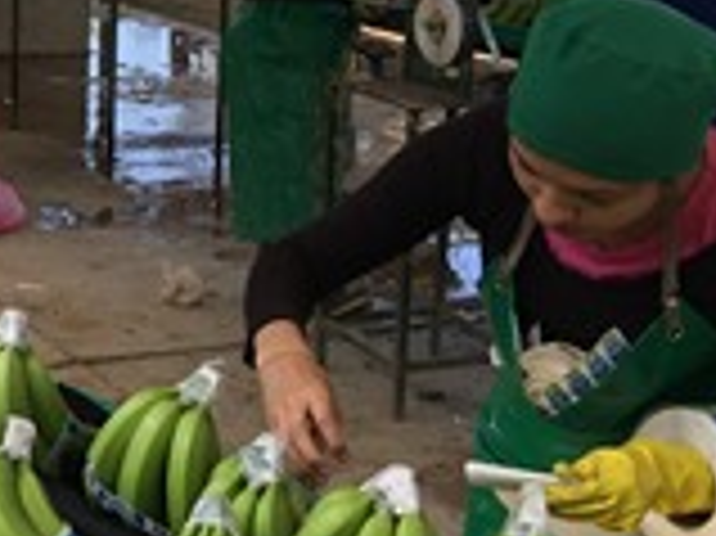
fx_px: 1736
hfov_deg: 22.0
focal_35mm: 84
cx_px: -77
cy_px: 83
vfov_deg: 17.4
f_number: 2.2
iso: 25
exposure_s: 1/409
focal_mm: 4.15
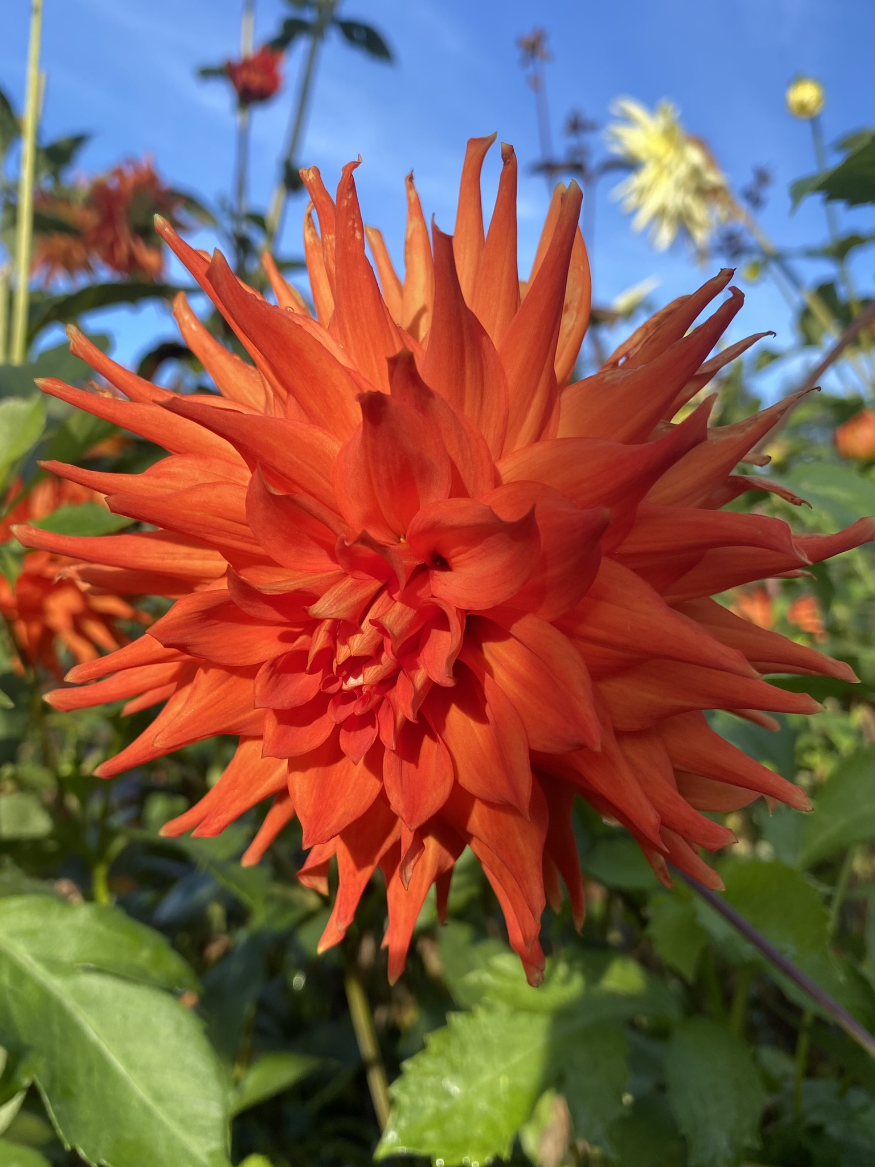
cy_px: 584
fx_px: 876
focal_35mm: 26
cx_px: 438
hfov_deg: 53.1
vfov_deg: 67.3
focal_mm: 4.25
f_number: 1.8
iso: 32
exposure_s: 1/981
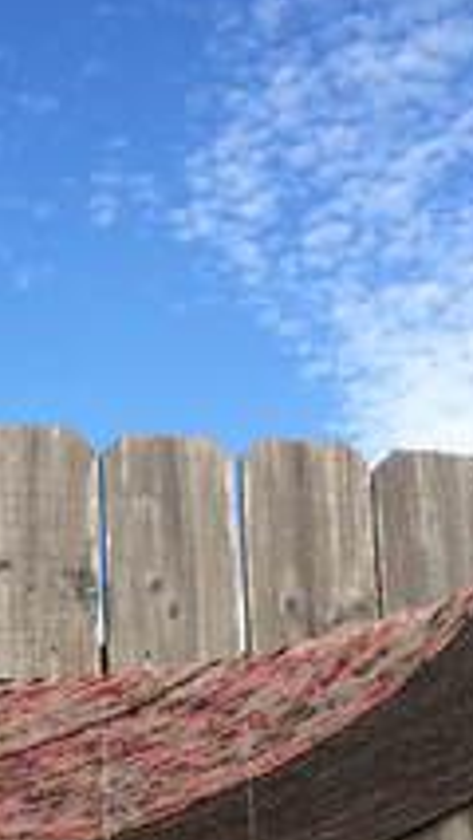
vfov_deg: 27.9
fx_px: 1648
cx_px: -154
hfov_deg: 15.5
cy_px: 696
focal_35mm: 74
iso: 32
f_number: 2.2
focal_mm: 4.15
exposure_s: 1/1244
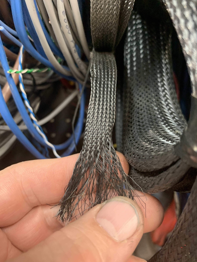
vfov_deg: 67.3
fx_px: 197
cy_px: 131
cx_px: 98
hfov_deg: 53.1
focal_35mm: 26
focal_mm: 4.25
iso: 400
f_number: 1.8
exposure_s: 1/40
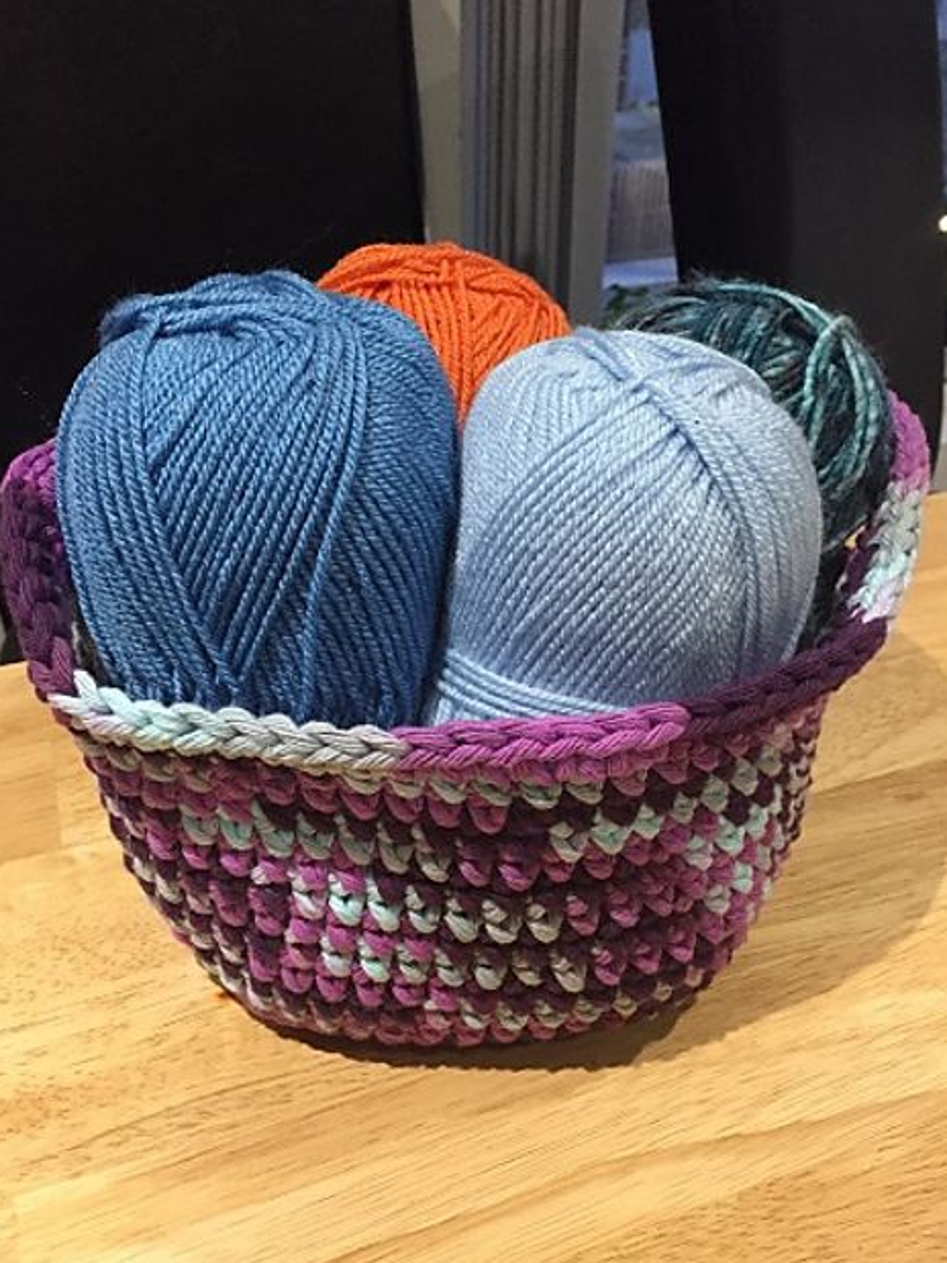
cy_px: 618
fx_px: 1095
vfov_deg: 60.0
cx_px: 463
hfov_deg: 46.8
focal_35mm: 30
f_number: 2.2
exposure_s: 1/25
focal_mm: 4.15
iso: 250
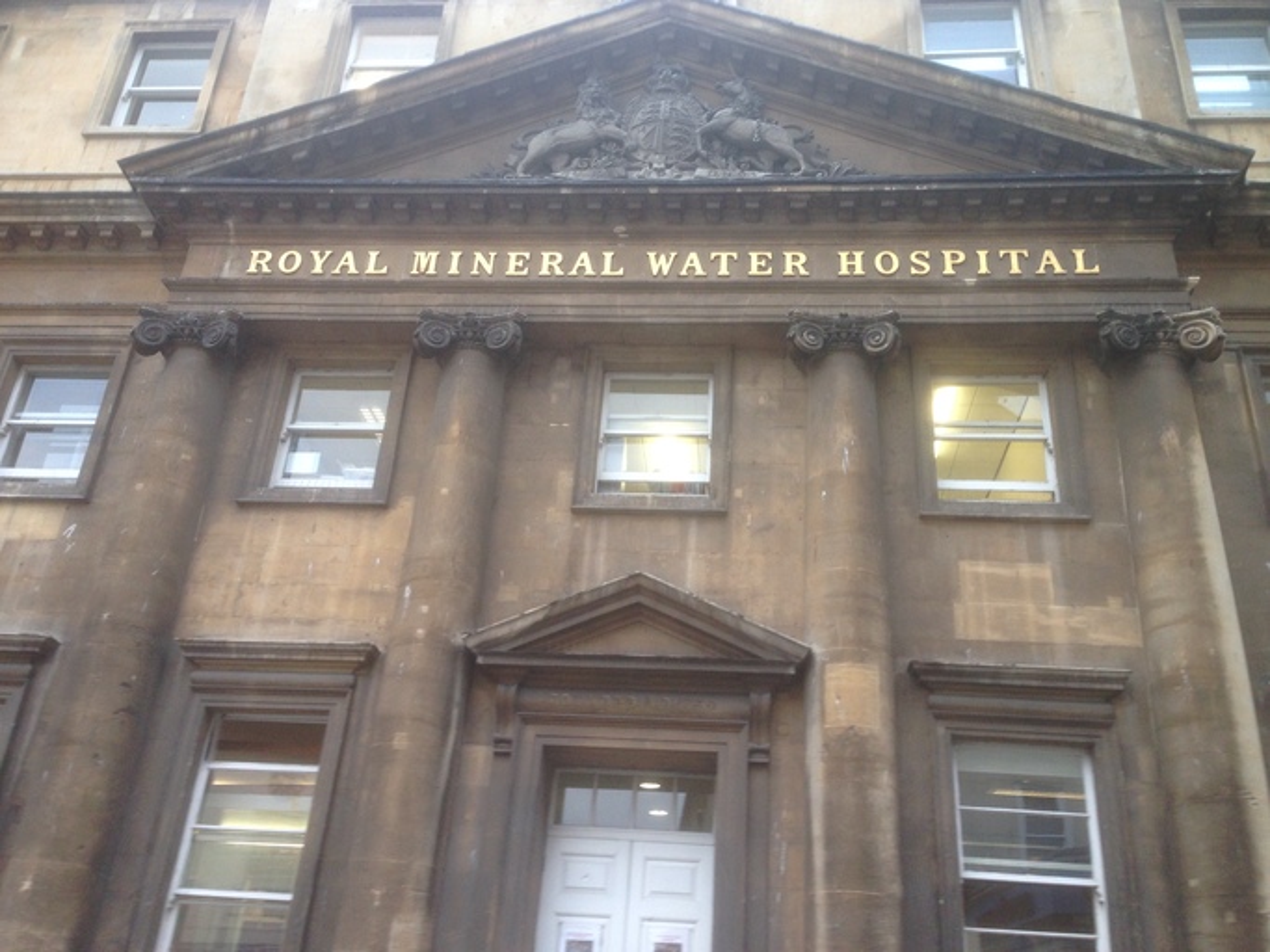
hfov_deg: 55.4
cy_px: 476
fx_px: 1210
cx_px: 635
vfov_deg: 42.9
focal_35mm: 33
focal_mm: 4.12
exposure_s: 1/60
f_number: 2.4
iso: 64
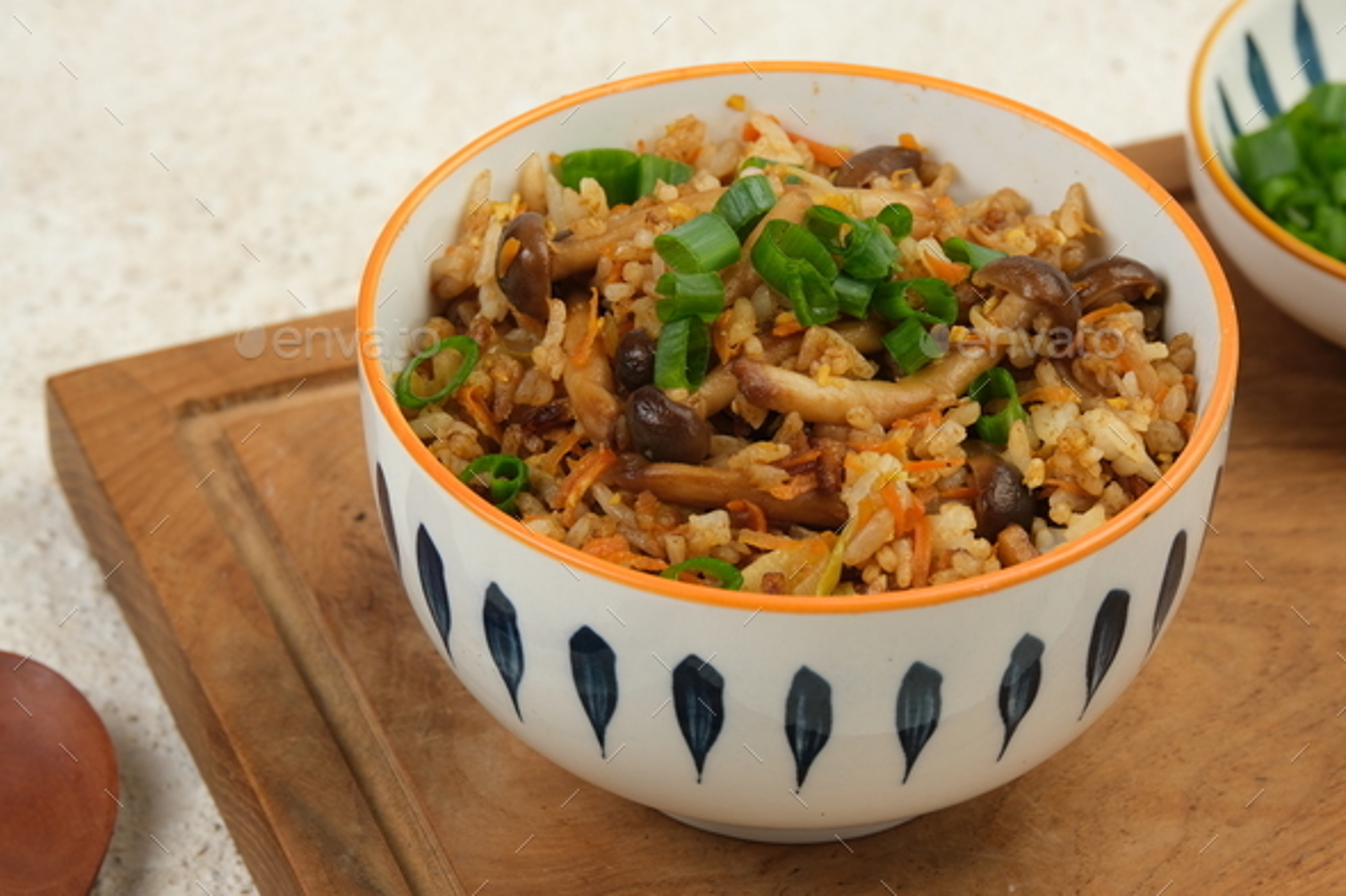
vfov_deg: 6.2
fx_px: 8335
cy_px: 448
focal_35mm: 223
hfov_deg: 9.2
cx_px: 673
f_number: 10
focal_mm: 148.5
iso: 200
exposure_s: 1/125
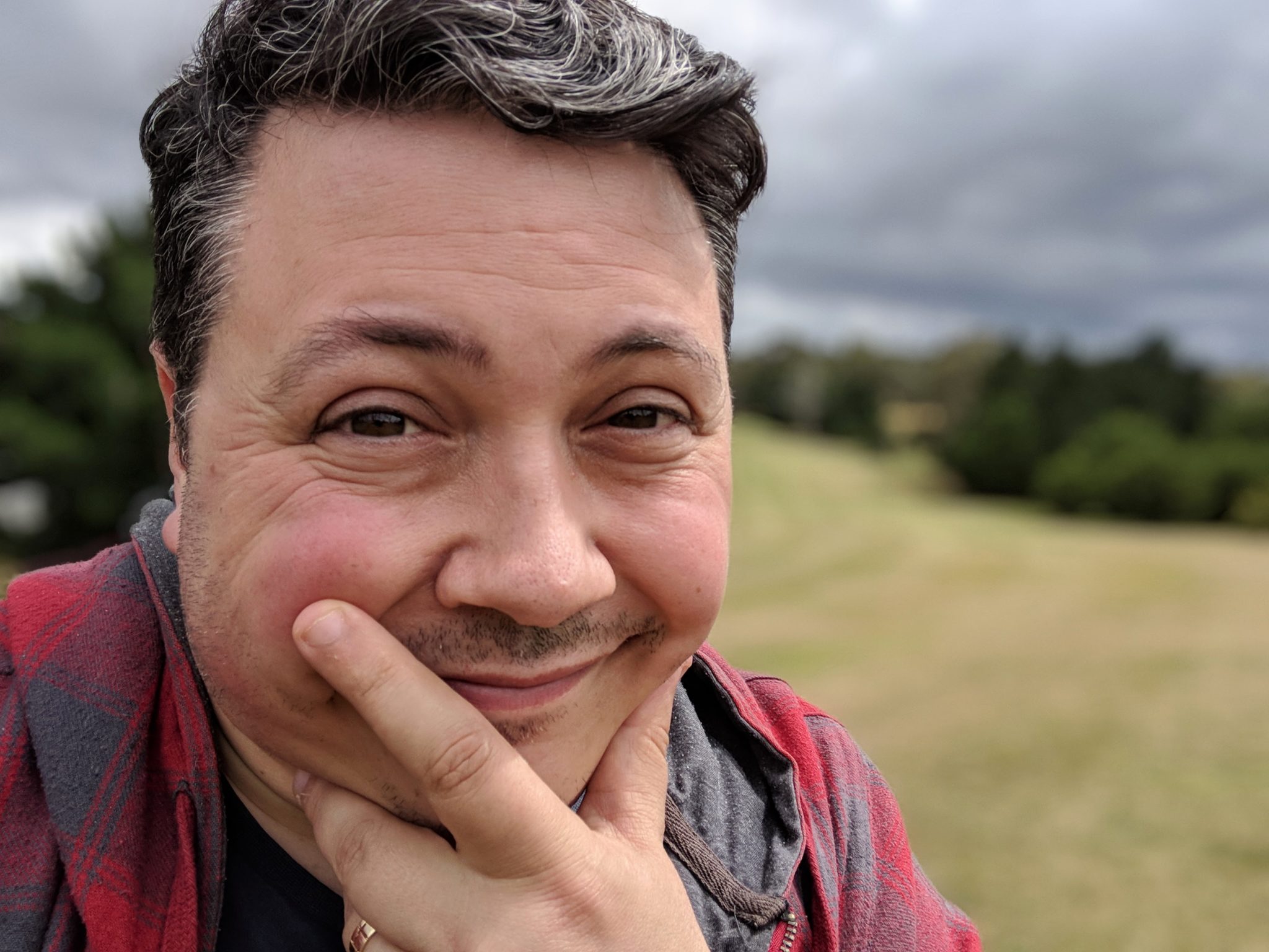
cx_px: 634
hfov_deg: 69.4
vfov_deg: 54.9
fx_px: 916
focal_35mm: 25
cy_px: 476
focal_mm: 3.38
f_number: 2.4
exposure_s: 1/2688
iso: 75
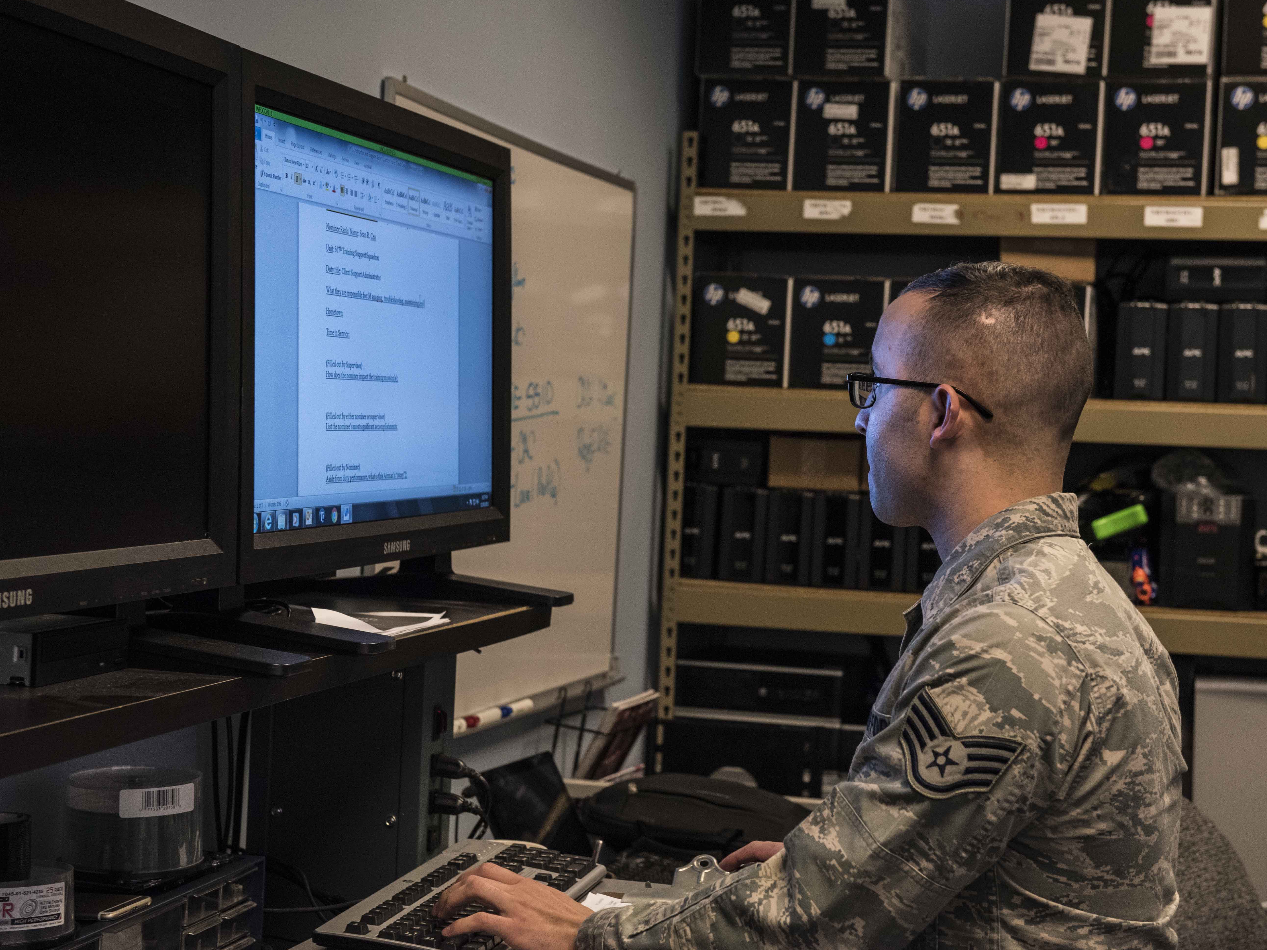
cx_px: 710
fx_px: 2379
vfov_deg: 22.6
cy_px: 470
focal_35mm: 65
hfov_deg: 29.8
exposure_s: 1/60
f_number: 5.6
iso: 3200
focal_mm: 58
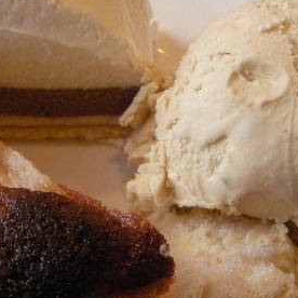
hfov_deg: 11.2
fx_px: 1519
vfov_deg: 11.2
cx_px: 53
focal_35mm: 156
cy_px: 158
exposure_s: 1/53
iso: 400
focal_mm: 12.3
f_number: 3.9
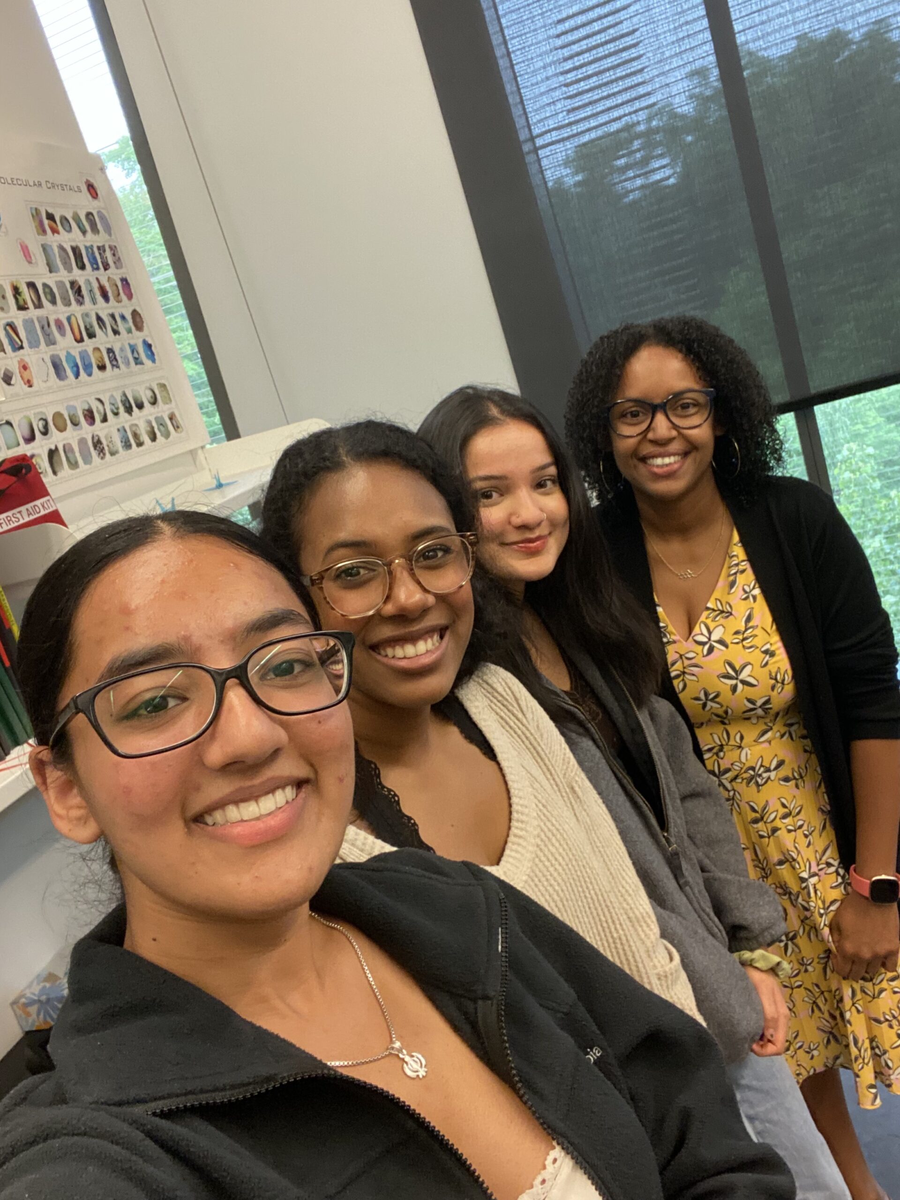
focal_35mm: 30
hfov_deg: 46.8
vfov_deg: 60.0
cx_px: 450
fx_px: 1040
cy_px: 600
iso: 320
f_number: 2.2
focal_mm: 2.71
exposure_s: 1/60
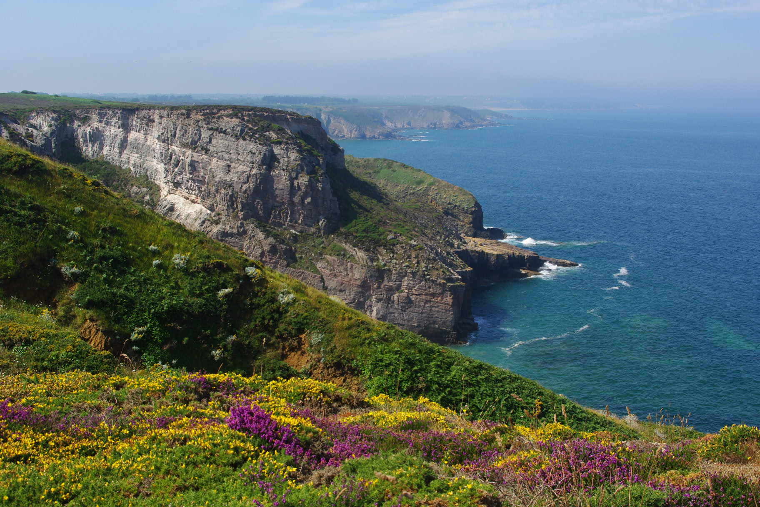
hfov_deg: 53.1
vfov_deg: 36.9
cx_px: 380
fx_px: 760
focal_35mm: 36
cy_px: 254
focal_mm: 24.38
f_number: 8
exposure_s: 1/180
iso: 100
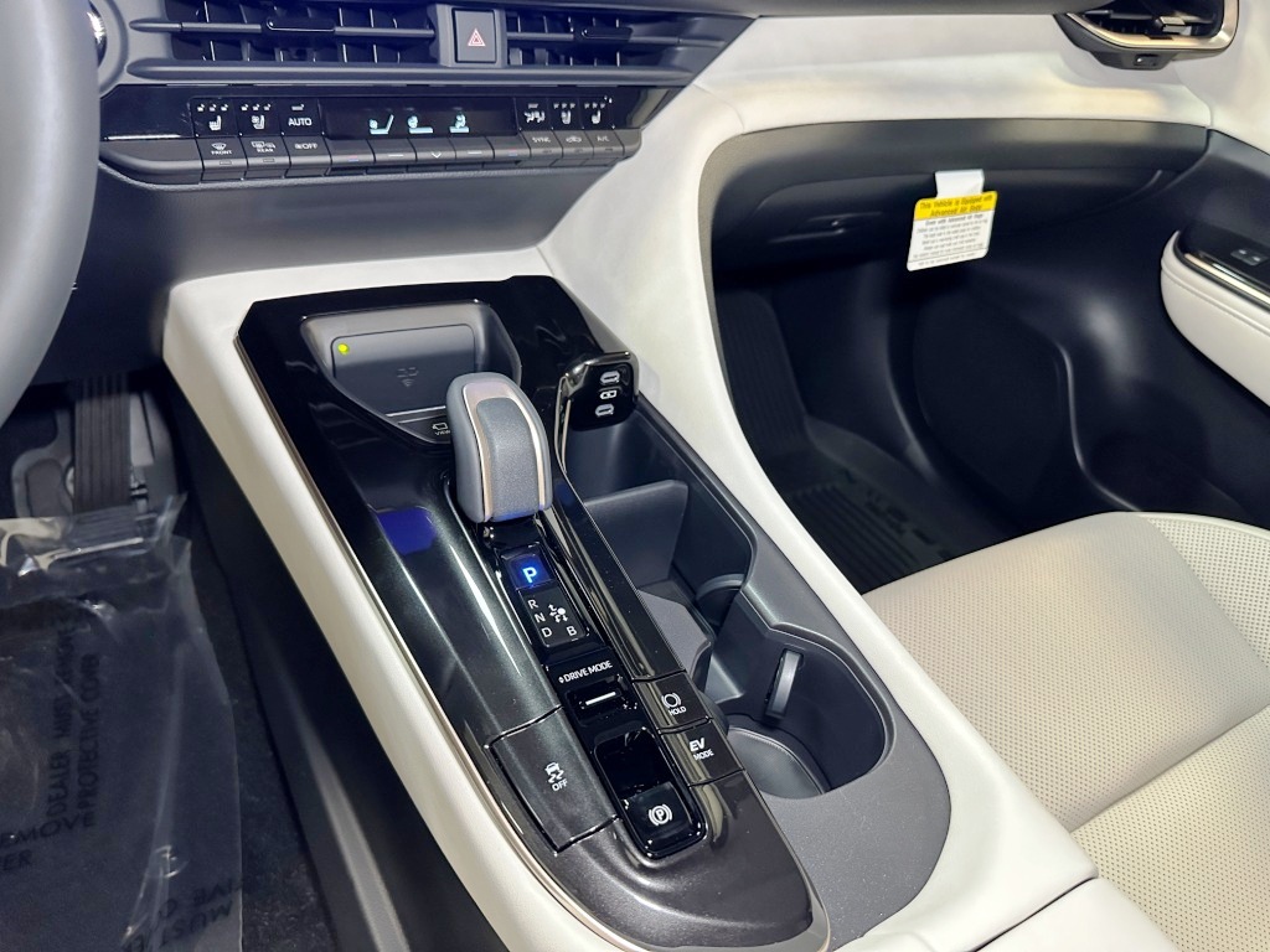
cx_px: 635
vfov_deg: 56.8
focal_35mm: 24
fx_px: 881
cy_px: 476
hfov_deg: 71.6
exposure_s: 1/60
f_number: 1.78
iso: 640
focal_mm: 6.86
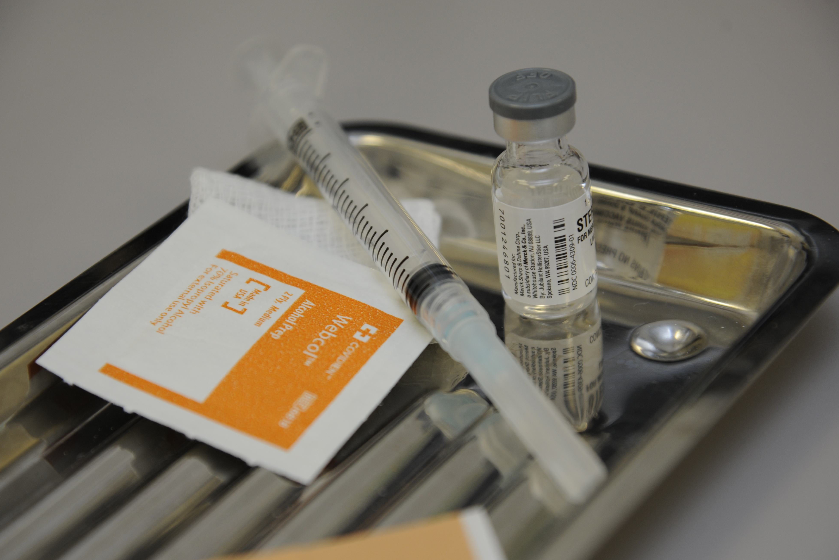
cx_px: 416
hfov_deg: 15.6
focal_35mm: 131
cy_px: 301
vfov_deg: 10.5
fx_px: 3053
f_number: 4.5
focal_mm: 120
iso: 640
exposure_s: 1/100
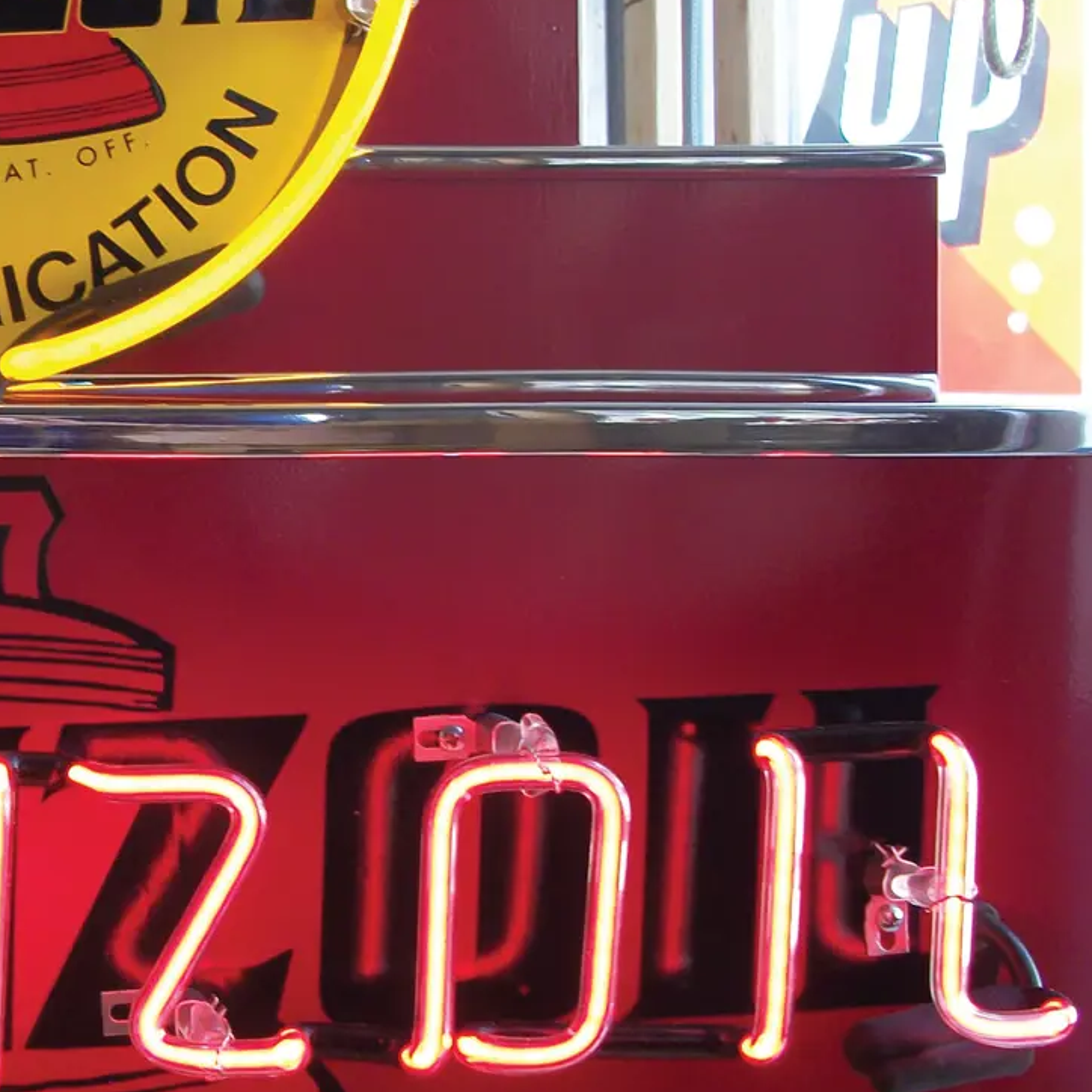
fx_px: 2677
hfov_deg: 21.9
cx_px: -97
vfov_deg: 23.0
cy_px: 460
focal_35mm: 75
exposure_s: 1/80
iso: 80
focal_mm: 5.7
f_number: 2.9
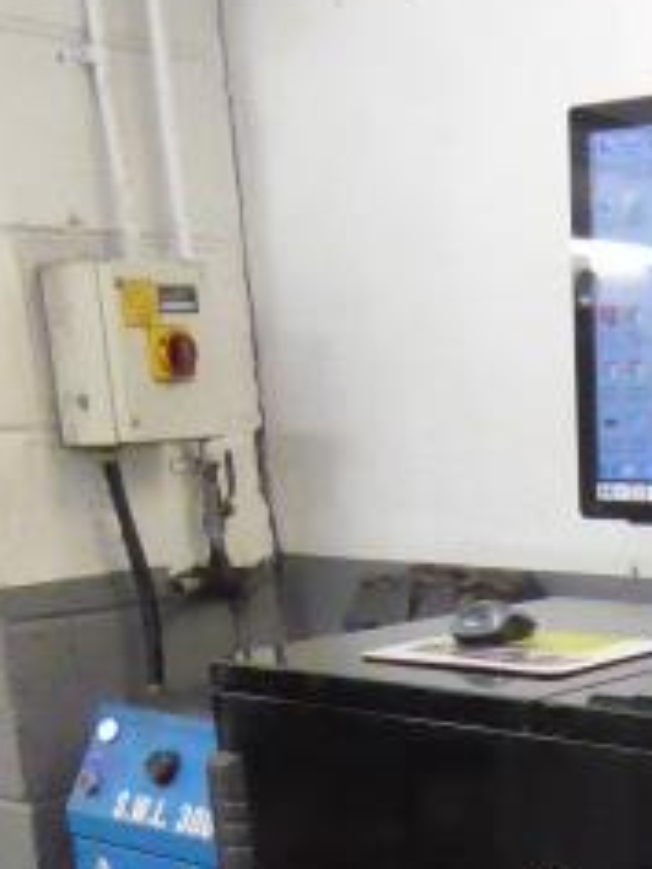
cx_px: 700
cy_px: 950
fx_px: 1632
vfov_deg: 27.4
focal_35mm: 65
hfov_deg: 21.5
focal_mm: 4.3
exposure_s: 1/125
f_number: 3.3
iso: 2500
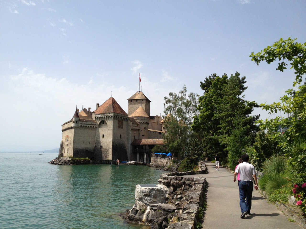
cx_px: 153
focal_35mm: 35
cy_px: 114
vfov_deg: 40.7
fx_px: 309
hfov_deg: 52.6
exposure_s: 1/1905
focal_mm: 4.28
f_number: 2.4
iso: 64
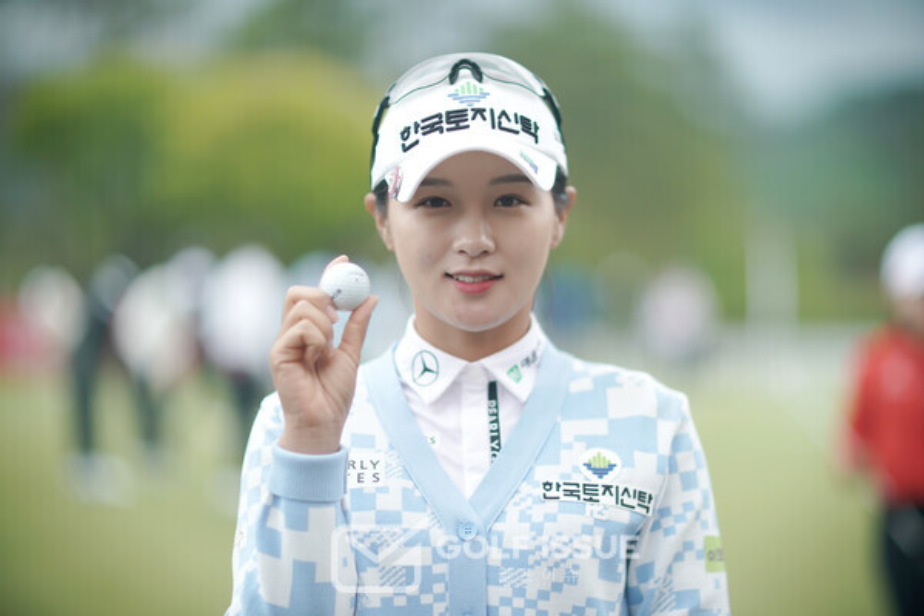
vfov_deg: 16.1
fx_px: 2181
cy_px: 308
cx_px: 462
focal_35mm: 85
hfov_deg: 23.9
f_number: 1.2
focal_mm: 85
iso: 400
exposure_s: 1/10000
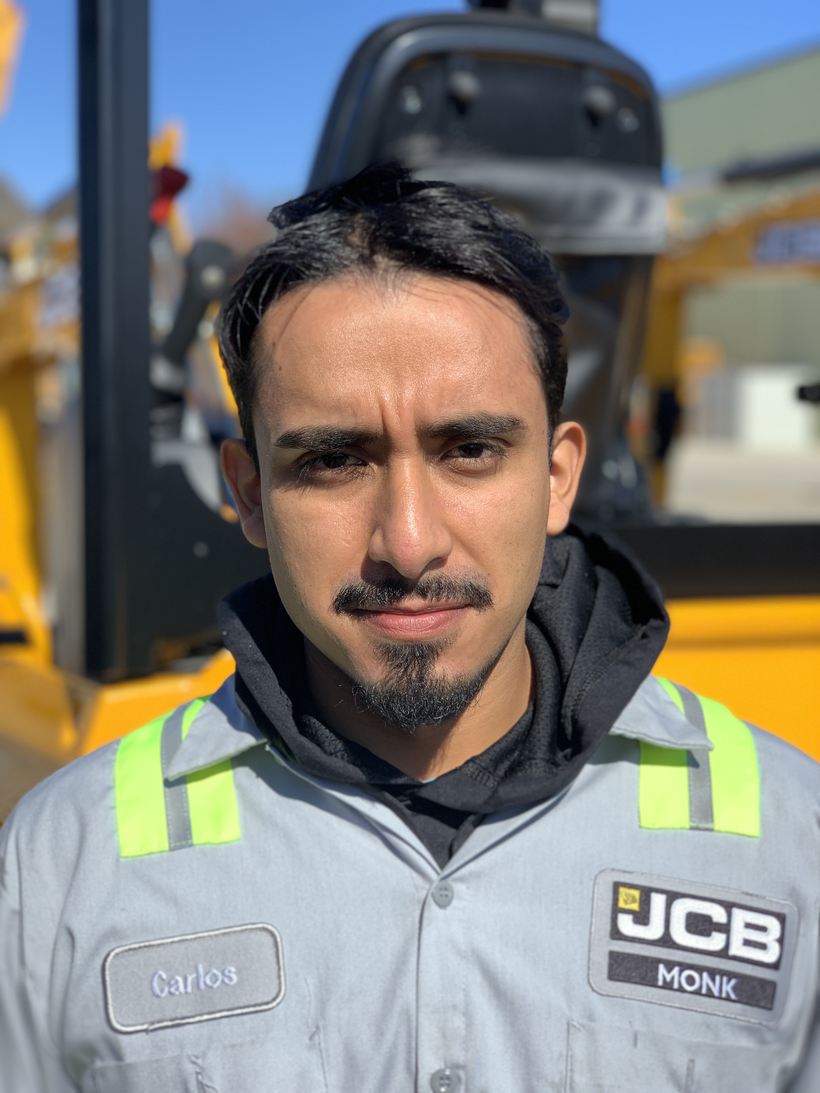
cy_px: 546
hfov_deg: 28.0
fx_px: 1642
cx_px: 410
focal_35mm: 52
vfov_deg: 36.8
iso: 16
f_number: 2.4
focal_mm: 6
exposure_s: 1/685
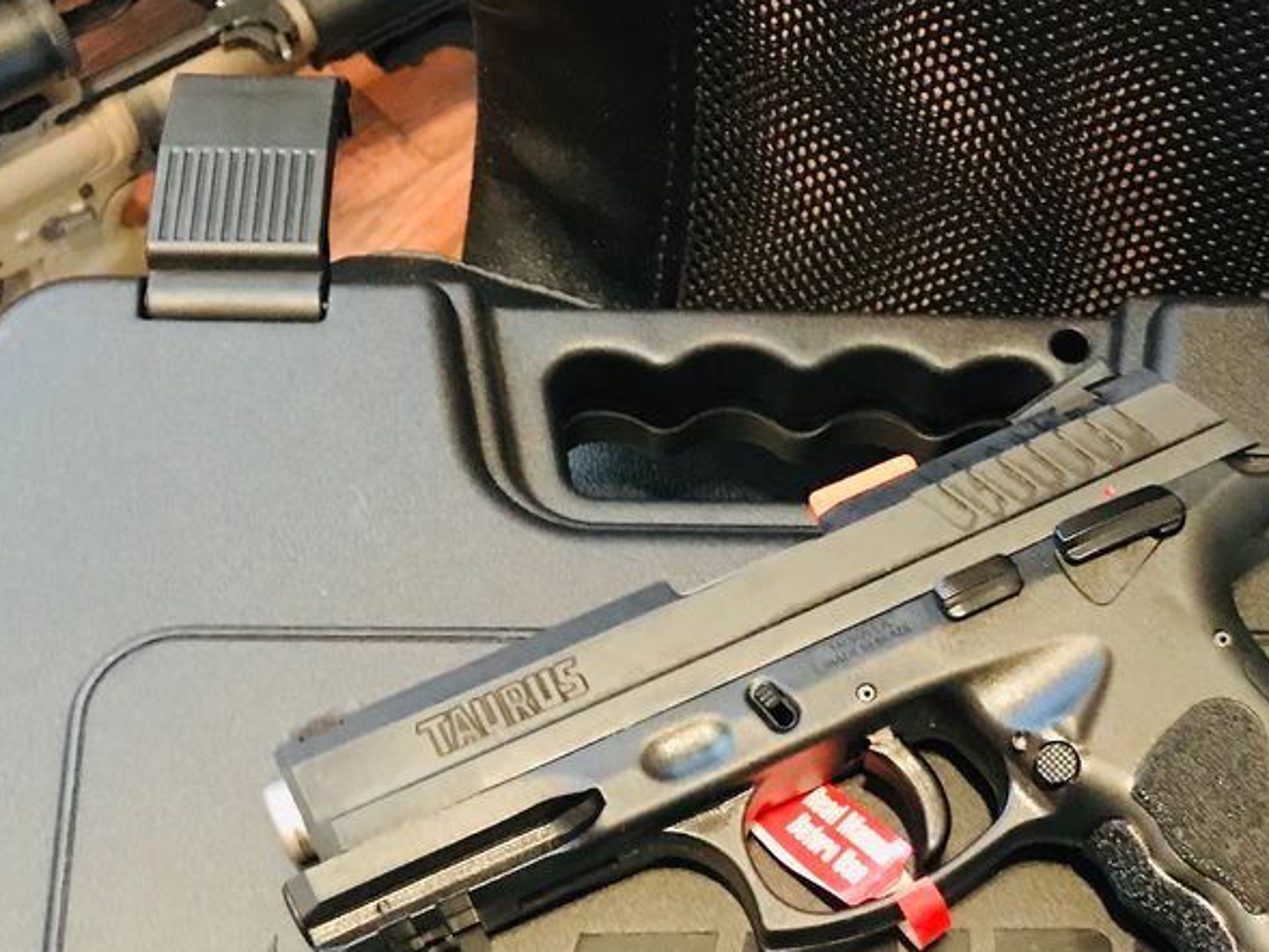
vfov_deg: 25.1
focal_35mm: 57
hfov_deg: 33.4
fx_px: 2090
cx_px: 866
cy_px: 810
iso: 100
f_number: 1.8
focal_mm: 3.99
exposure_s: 1/4
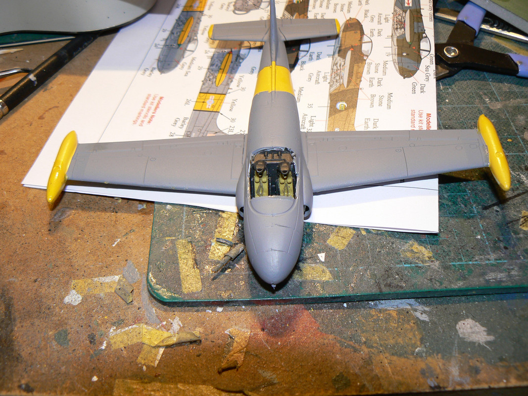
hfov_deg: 51.4
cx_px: 264
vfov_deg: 39.6
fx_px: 549
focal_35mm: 36
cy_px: 198
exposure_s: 1/30
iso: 100
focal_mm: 6
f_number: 2.8
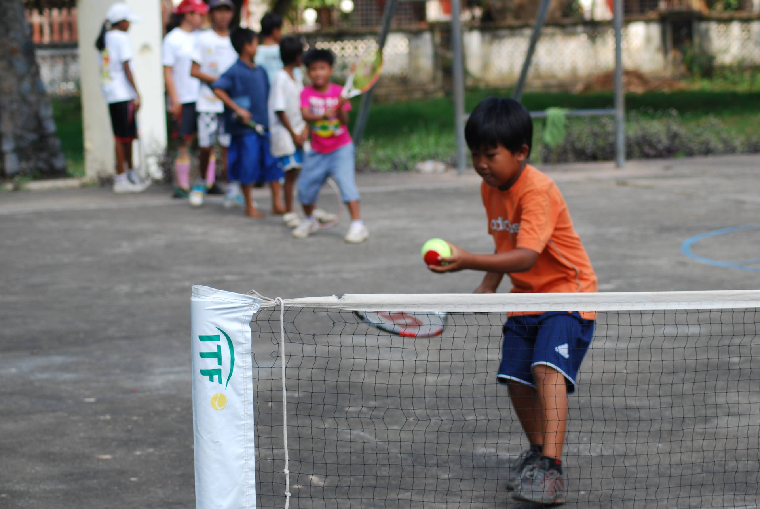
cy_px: 254
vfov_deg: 13.1
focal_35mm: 105
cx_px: 380
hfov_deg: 19.4
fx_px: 2219
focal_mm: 70
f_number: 5
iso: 200
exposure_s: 1/400
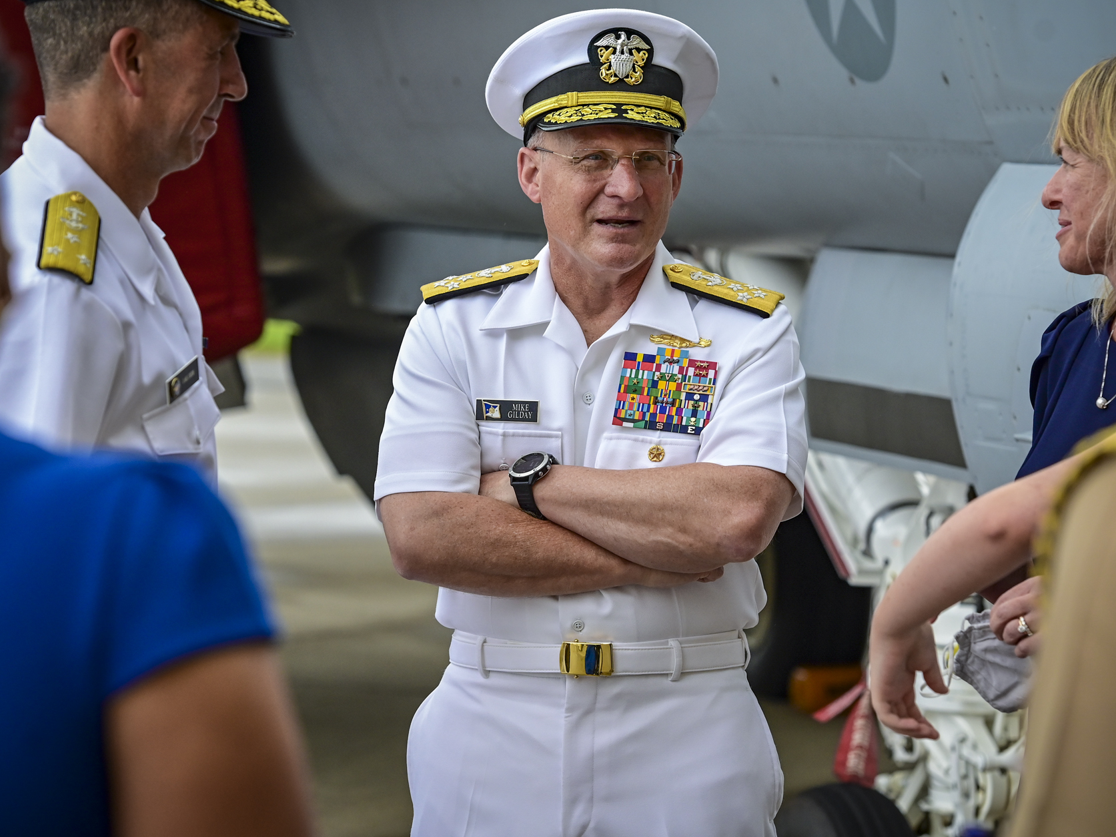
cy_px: 393
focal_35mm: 158
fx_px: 5093
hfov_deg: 12.5
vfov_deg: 9.4
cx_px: 563
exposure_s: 1/500
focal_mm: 125
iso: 1000
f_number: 5.6
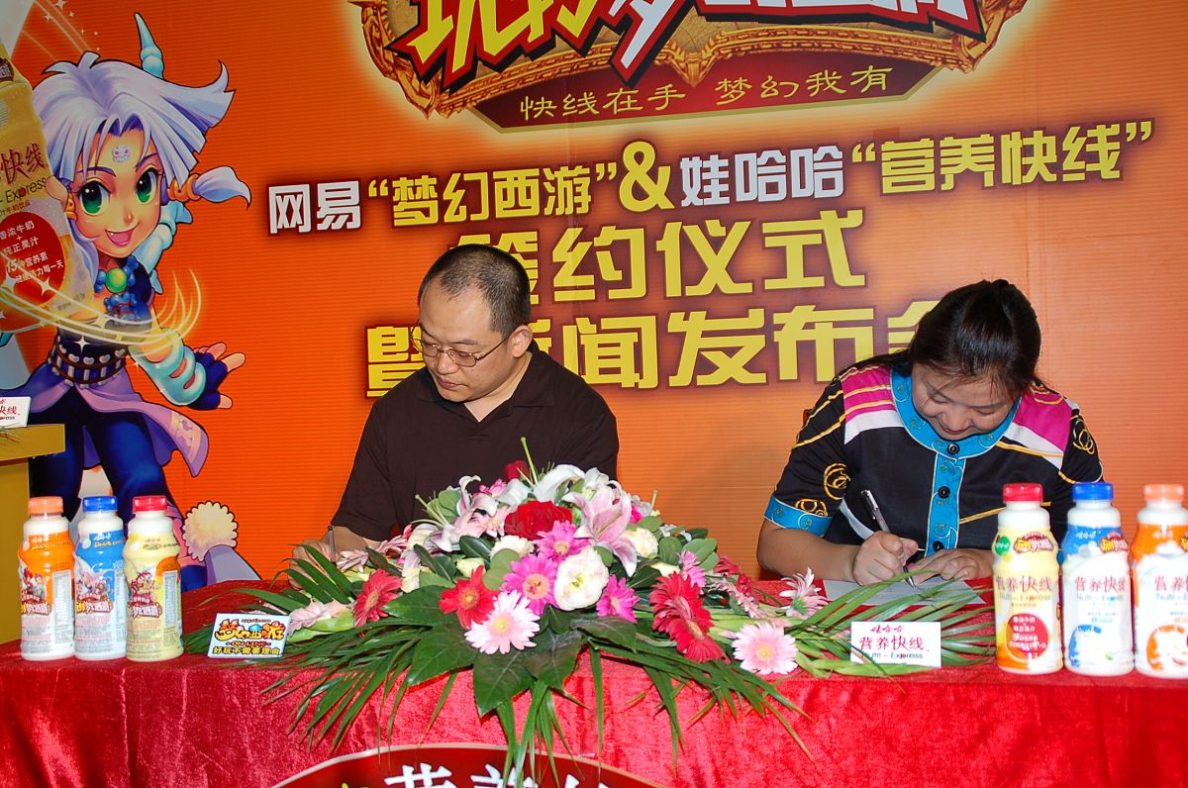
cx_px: 594
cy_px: 394
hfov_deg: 41.2
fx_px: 1581
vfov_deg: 28.0
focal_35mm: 48
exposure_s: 1/60
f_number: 4.2
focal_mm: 32
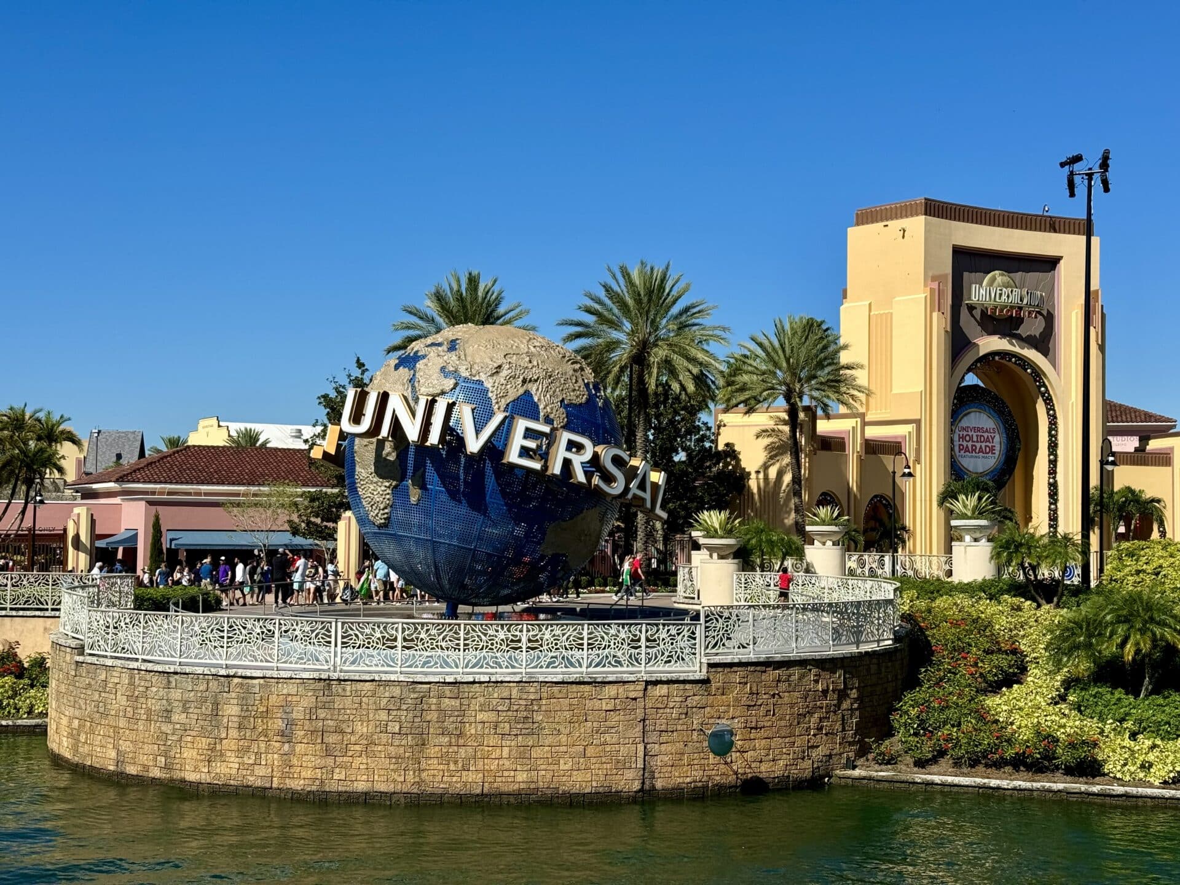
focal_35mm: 48
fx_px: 1636
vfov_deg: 30.3
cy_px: 442
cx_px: 590
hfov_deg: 39.7
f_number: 1.78
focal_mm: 6.86
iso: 64
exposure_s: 1/7092
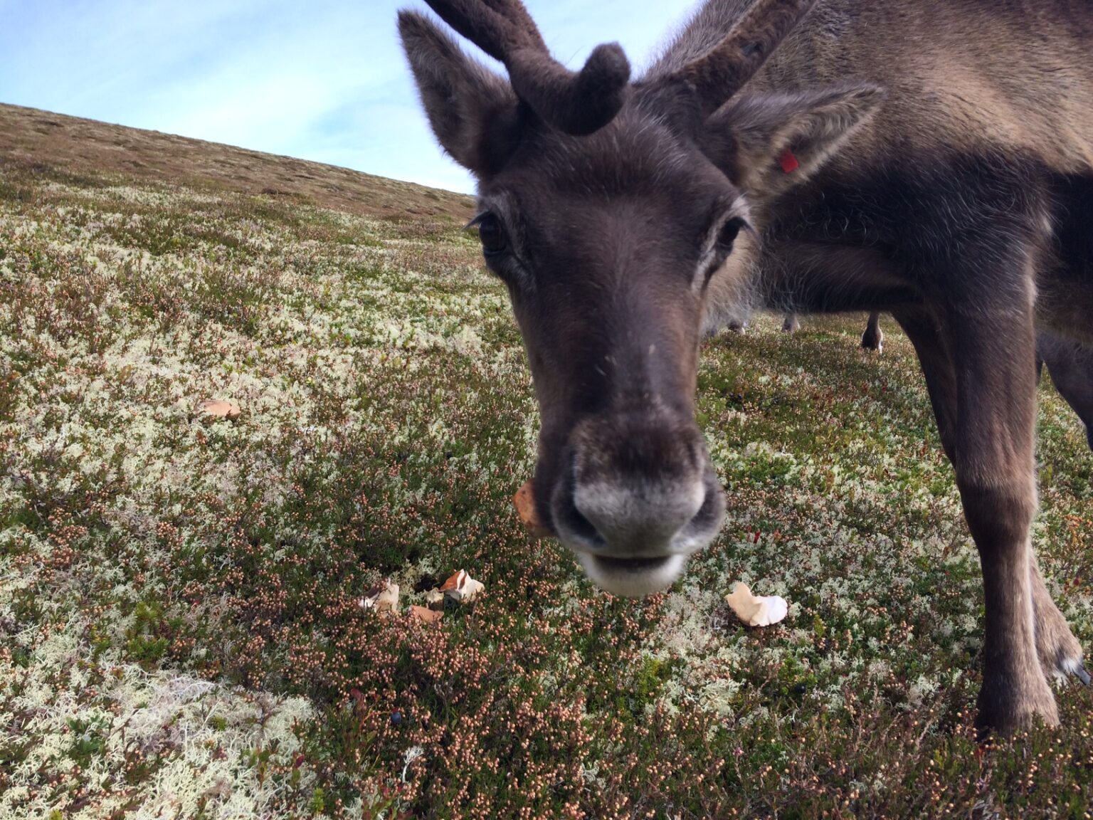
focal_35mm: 29
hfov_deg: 61.7
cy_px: 410
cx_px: 546
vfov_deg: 48.2
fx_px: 916
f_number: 2.2
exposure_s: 1/873
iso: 32
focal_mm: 4.15
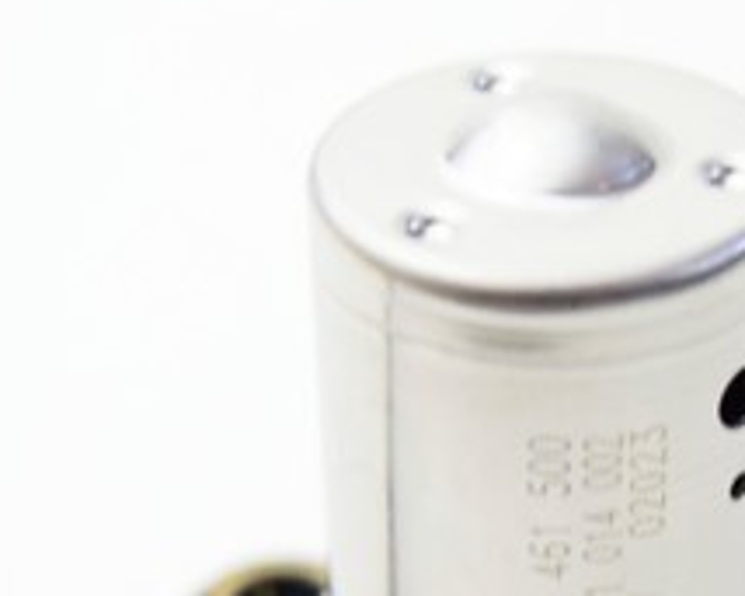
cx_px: 543
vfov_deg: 11.8
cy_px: 504
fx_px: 2874
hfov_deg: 14.7
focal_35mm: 130
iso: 1100
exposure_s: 1/60
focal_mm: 31
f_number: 4.2
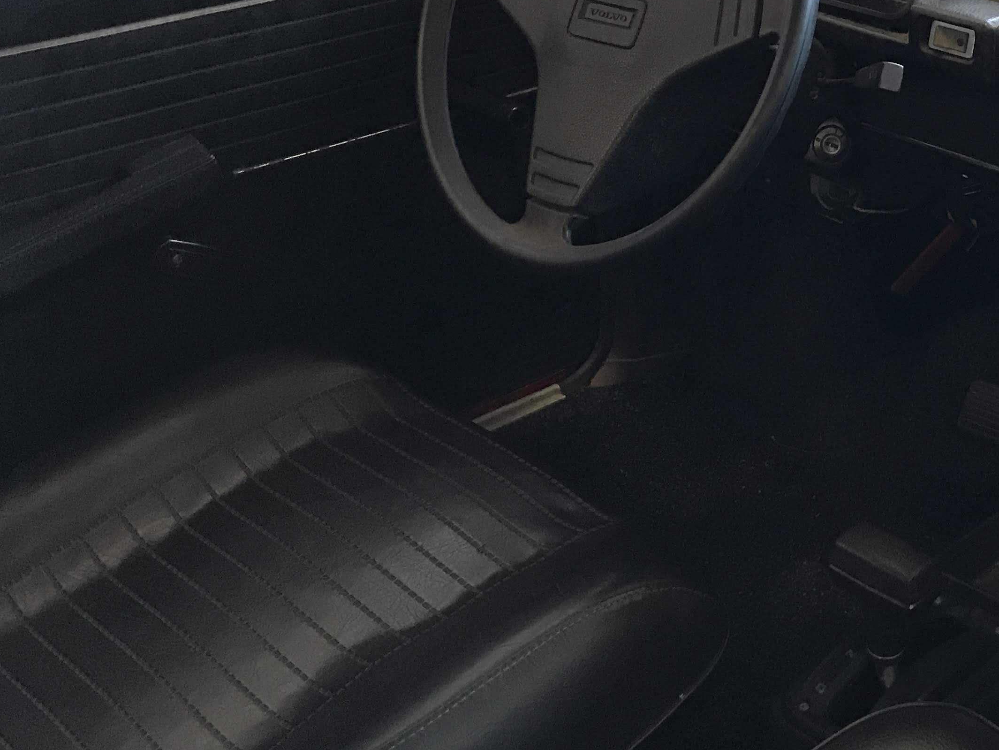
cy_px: 253
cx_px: 916
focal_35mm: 53
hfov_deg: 34.0
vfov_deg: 27.4
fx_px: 1530
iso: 100
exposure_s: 1/11
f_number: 1.8
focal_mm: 3.99
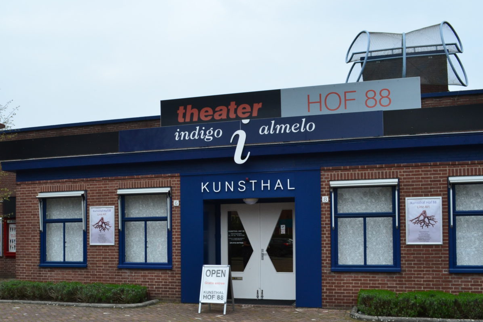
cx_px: 184
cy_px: 212
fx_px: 510
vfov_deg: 34.8
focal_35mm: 38
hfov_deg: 50.2
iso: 400
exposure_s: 1/250
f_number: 10
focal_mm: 18
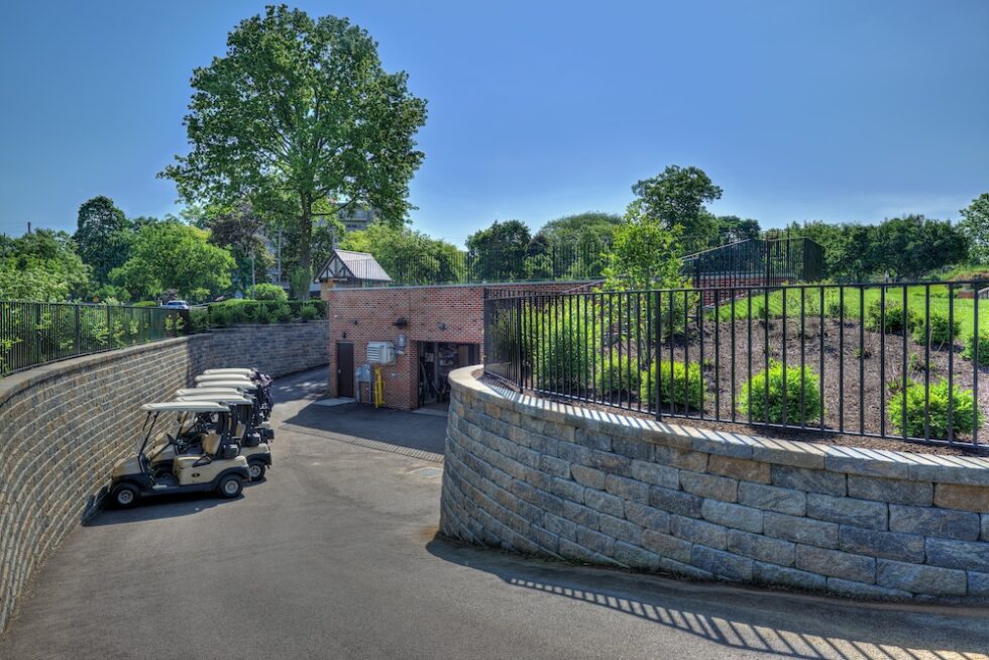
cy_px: 330
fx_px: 632
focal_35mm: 23
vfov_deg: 55.1
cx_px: 494
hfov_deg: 76.1
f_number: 9
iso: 100
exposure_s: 1/320
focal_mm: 23
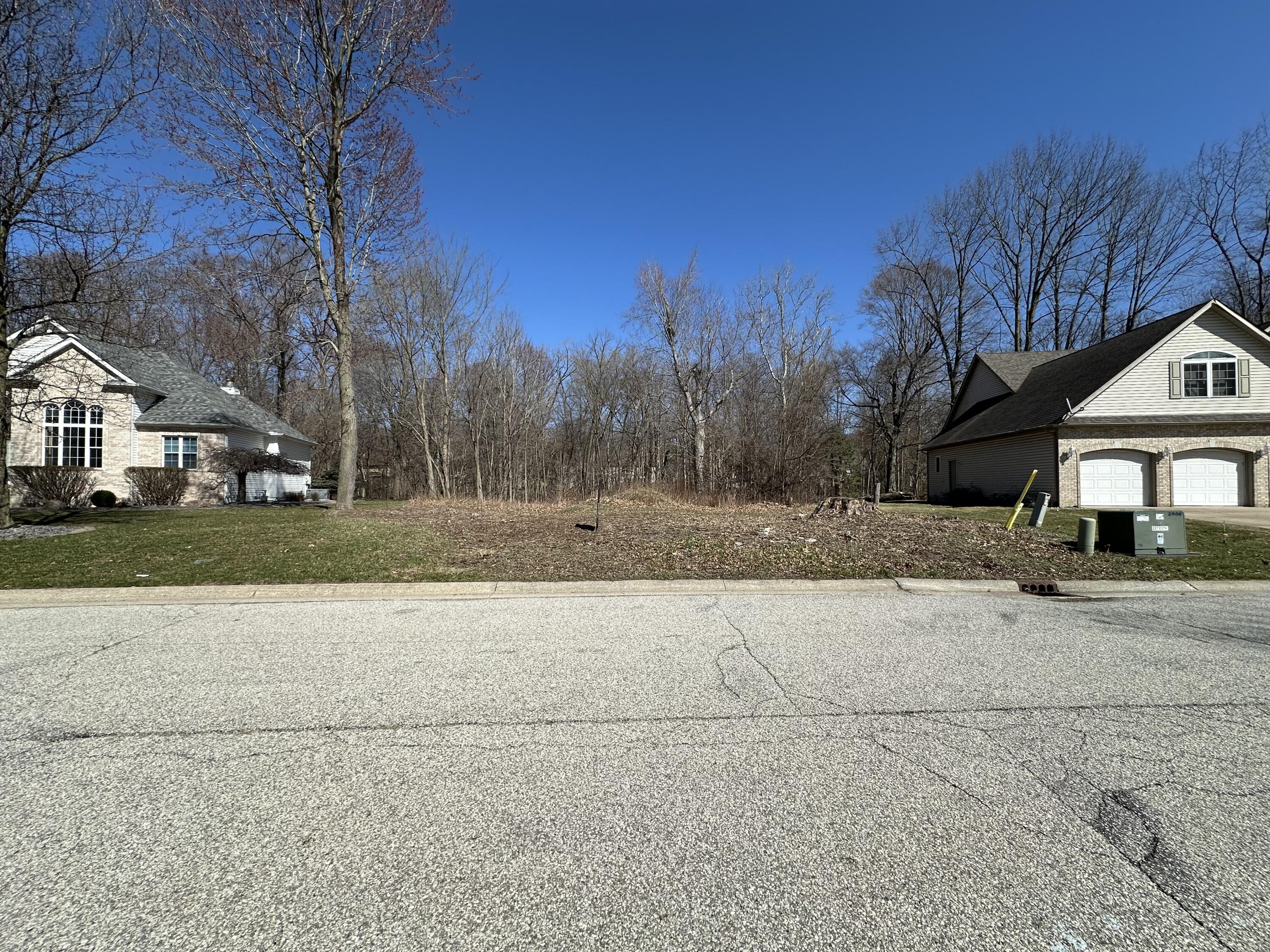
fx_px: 514
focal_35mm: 14
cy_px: 476
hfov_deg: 102.1
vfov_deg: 85.7
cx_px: 635
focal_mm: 2.22
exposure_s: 1/2257
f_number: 2.2
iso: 50
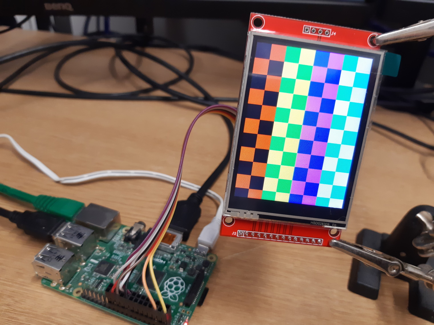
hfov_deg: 67.3
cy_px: 162
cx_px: 217
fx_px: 326
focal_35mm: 26
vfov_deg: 53.0
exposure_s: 1/50
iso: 125
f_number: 1.7
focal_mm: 3.92
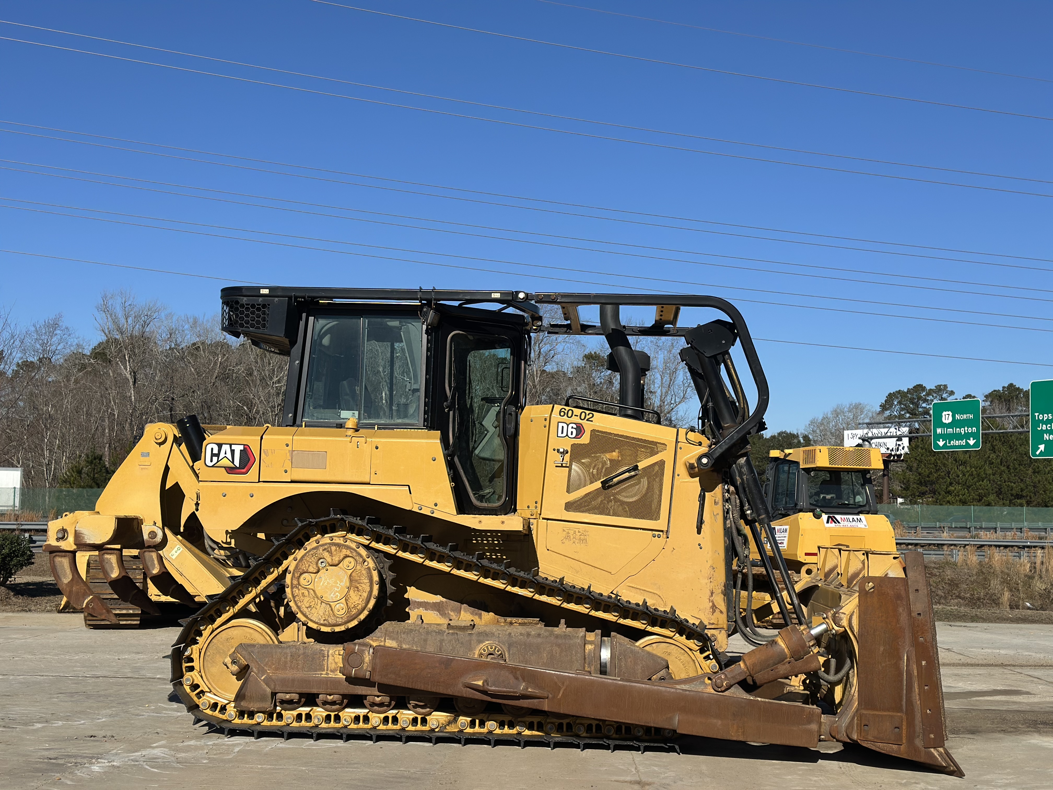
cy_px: 395
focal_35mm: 48
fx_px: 1460
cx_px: 526
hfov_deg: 39.7
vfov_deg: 30.3
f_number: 1.78
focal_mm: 6.86
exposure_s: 1/8929
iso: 100
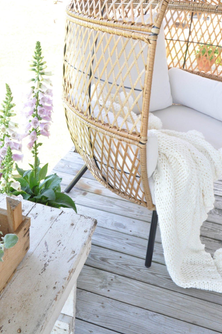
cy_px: 162
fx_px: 342
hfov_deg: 35.9
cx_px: 113
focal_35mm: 37
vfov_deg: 51.9
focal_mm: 24
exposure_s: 1/20
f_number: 18
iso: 1000
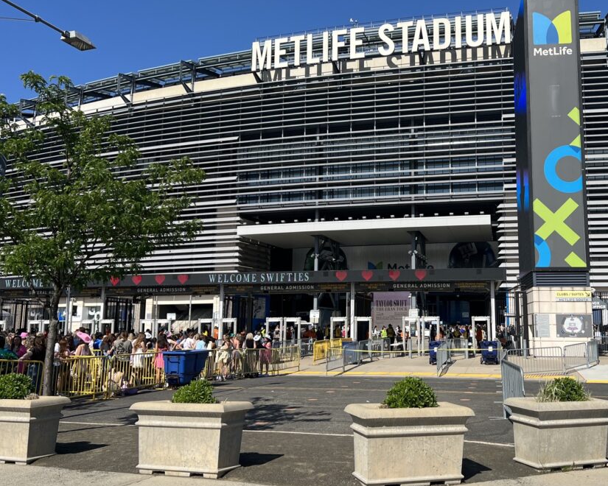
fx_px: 648
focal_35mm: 36
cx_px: 396
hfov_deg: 49.6
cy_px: 224
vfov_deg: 41.1
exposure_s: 1/5587
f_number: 1.5
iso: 50
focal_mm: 5.7
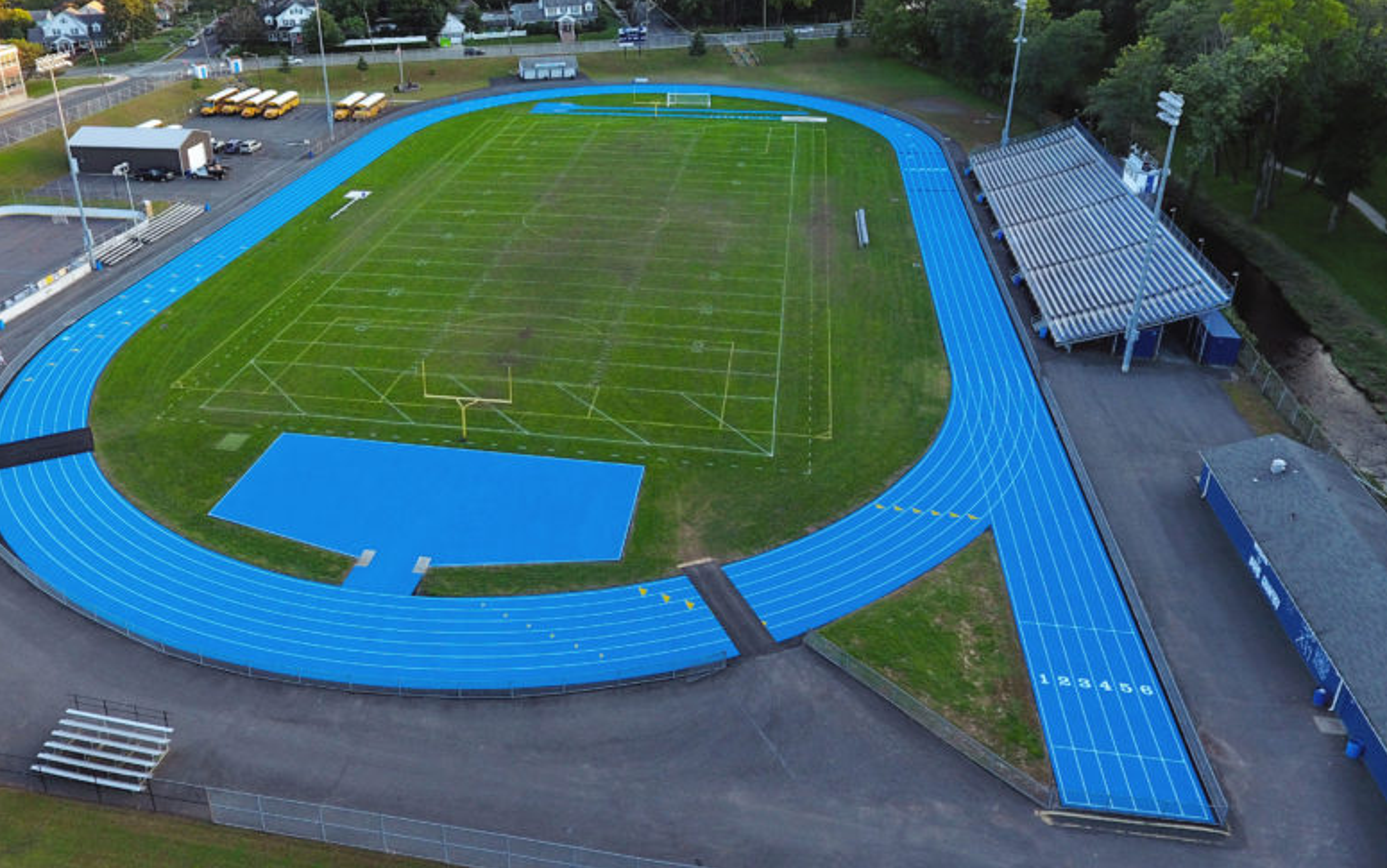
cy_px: 324
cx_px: 583
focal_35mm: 28
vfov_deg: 44.2
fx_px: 1059
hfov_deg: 66.1
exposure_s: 1/113
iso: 100
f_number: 2.8
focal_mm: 3.61
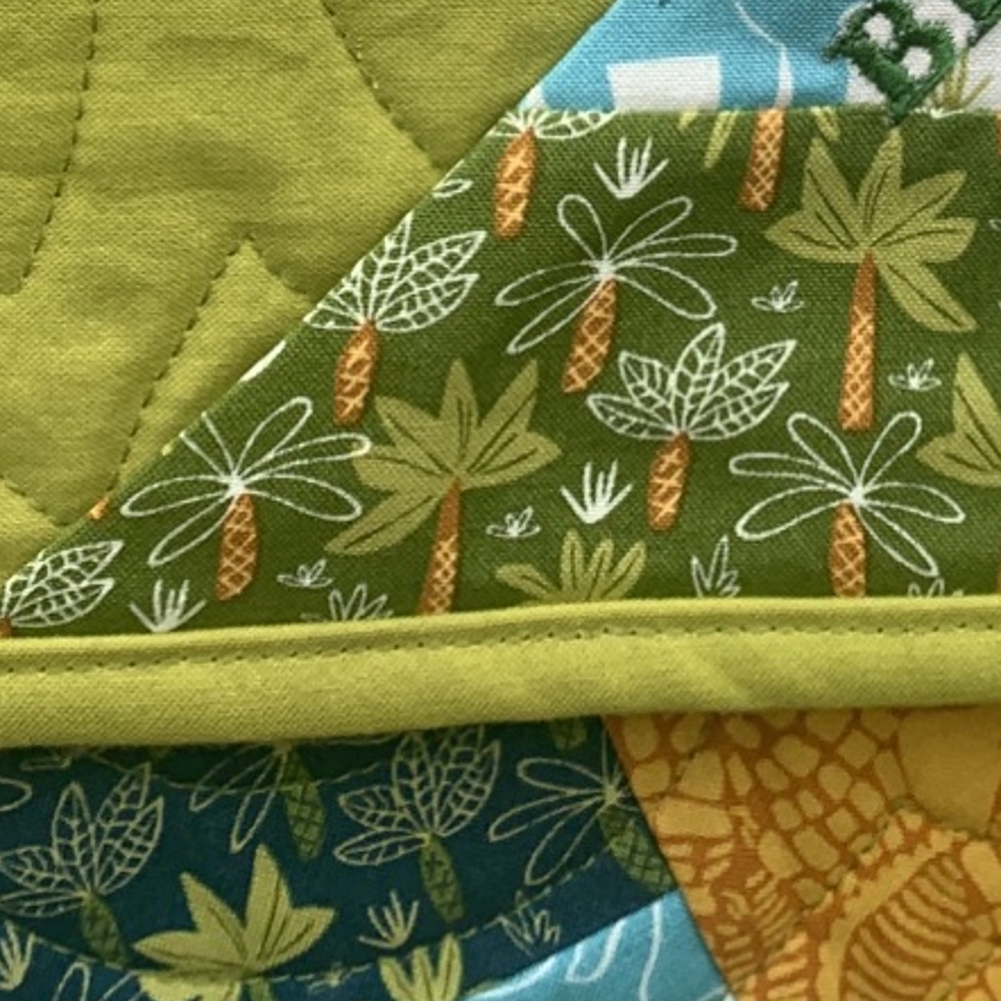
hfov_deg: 16.5
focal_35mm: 104
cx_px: 870
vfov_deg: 14.4
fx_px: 3402
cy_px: -876
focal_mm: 4.25
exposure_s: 1/583
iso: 25
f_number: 1.8
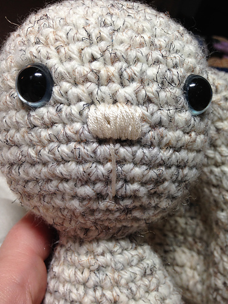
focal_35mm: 33
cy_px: 152
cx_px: 114
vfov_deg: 55.4
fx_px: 290
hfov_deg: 42.9
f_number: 2.4
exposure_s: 1/20
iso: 50
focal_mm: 4.12
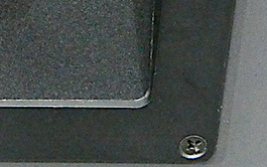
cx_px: -202
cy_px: -182
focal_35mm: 322
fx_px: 2345
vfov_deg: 4.0
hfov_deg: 6.4
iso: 1600
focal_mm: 15
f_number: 6.3
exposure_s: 1/5
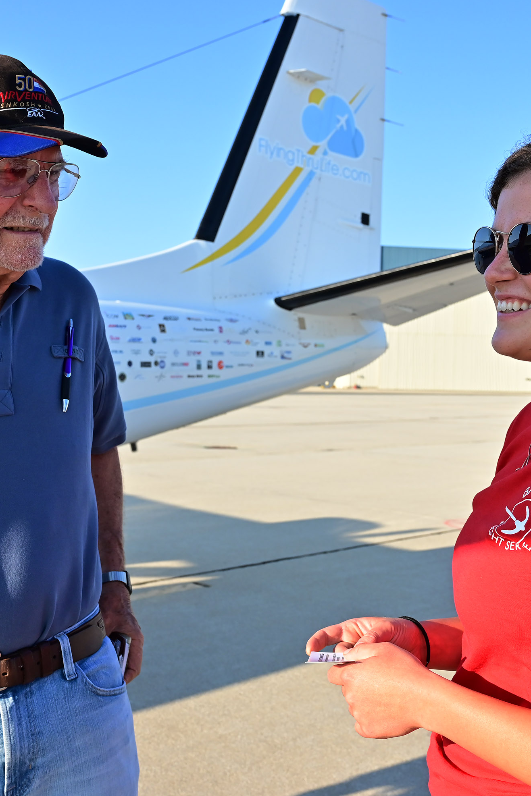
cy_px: 400
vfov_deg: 44.5
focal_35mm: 44
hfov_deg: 30.5
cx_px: 278
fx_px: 974
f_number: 7.1
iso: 720
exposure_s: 1/800
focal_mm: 29
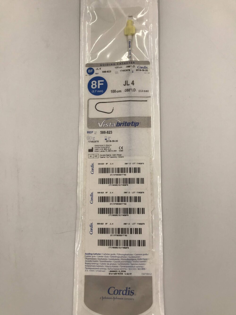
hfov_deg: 49.8
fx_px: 254
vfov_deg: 63.4
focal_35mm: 28
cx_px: 118
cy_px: 158
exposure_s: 1/257
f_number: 1.8
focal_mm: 3.99
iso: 20
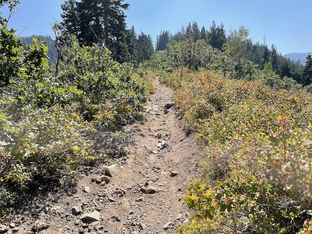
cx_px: 156
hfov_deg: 67.3
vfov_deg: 53.1
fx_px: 234
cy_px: 117
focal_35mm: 26
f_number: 1.6
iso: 32
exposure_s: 1/1984
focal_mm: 4.2
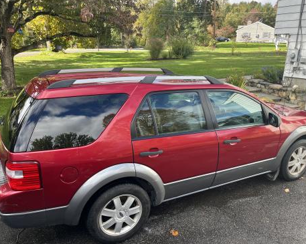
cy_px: 119
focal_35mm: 28
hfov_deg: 62.2
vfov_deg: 51.5
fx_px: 253
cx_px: 159
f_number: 1.6
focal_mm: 5.1
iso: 50
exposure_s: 1/477
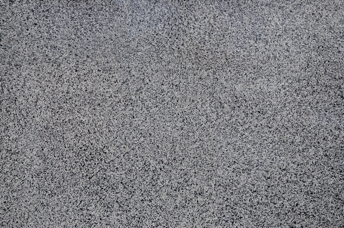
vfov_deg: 18.8
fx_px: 687
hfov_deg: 28.1
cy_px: 114
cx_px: 172
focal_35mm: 72
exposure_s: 1/200
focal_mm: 48
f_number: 7.1
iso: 200
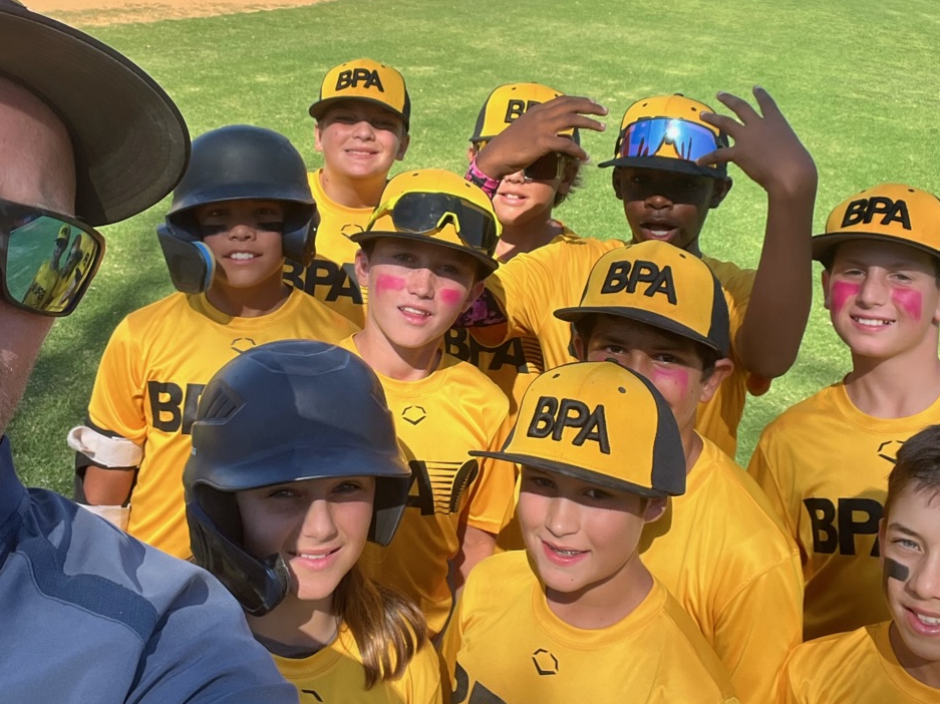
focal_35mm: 41
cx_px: 462
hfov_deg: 45.8
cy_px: 233
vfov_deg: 34.8
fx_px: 1113
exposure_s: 1/474
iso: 32
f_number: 2.2
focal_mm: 2.71
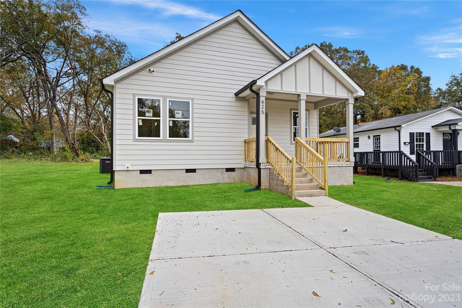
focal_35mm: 19
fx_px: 244
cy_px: 154
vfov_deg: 64.5
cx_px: 231
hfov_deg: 86.9
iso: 400
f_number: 8
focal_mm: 19
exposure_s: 1/50
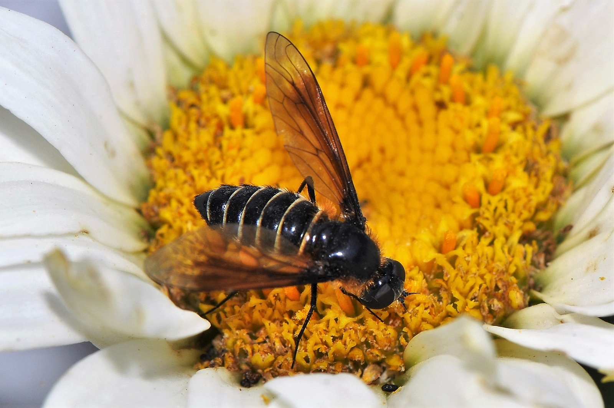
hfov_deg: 13.1
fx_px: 2683
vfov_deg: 8.7
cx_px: 307
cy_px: 204
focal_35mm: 158
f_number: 14
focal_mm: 105
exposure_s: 1/200
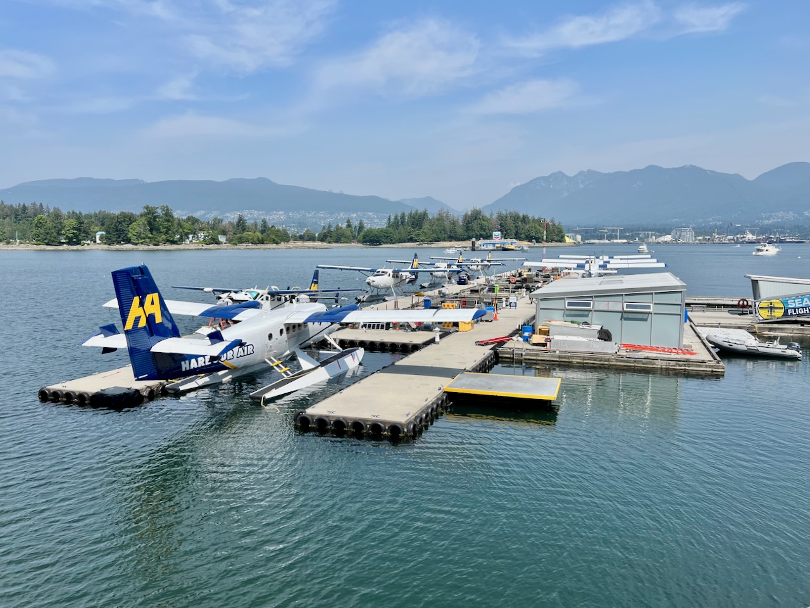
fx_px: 608
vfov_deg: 53.1
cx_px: 405
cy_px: 304
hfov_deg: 67.3
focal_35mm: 26
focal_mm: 5.7
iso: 50
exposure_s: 1/5076
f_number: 1.5
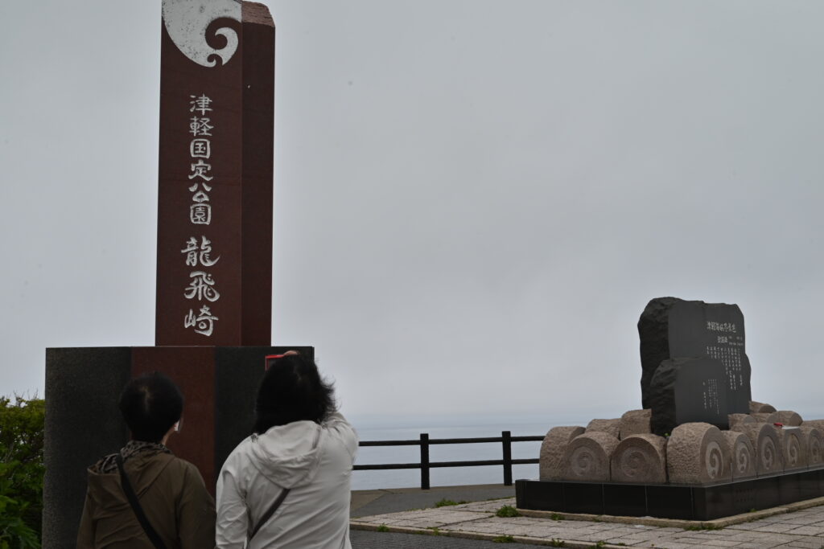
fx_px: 916
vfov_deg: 33.4
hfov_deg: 48.5
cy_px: 274
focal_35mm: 40
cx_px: 412
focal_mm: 40
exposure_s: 1/800
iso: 640
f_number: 14
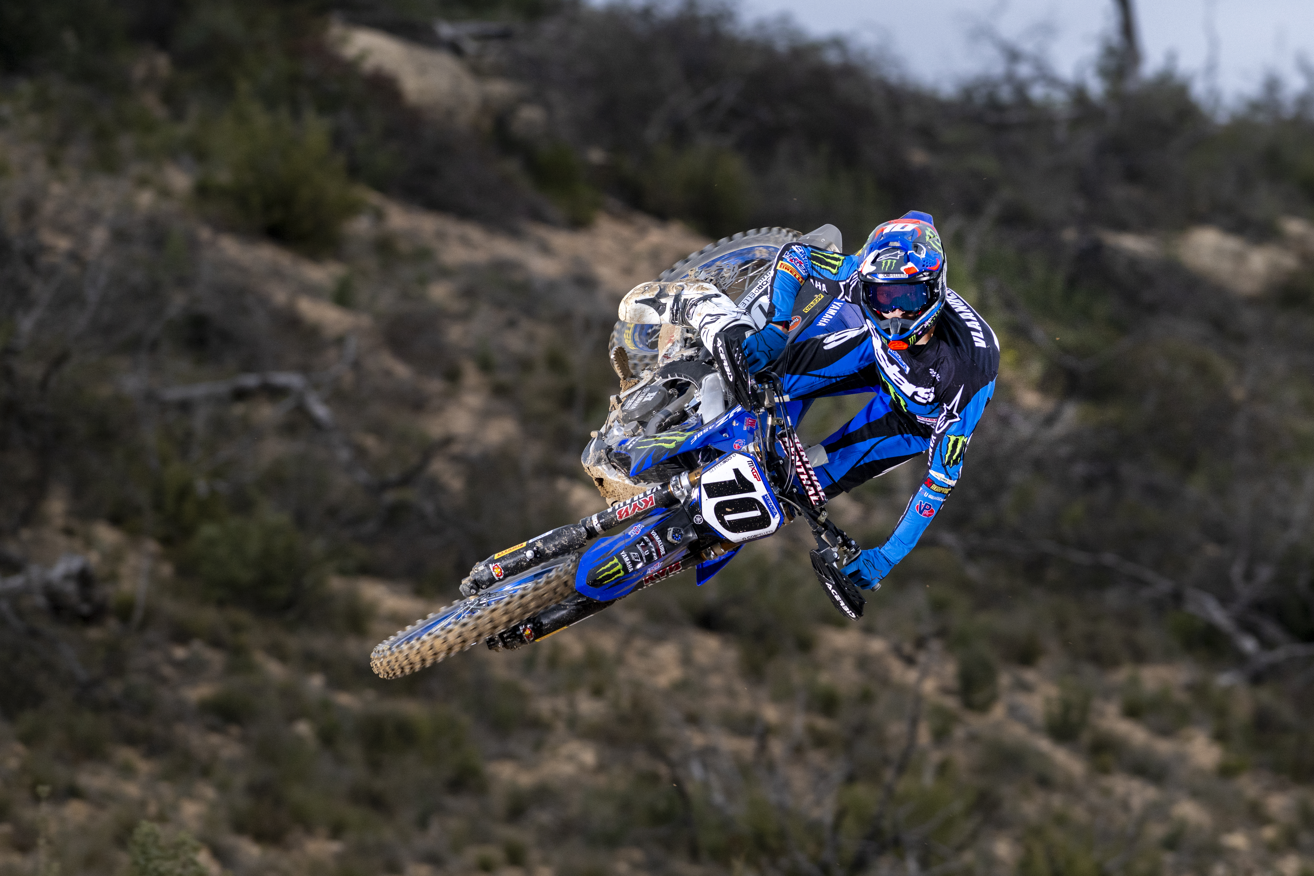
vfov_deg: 4.6
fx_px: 10949
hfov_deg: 6.9
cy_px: 438
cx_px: 657
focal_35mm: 300
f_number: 4
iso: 400
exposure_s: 1/1000
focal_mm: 300
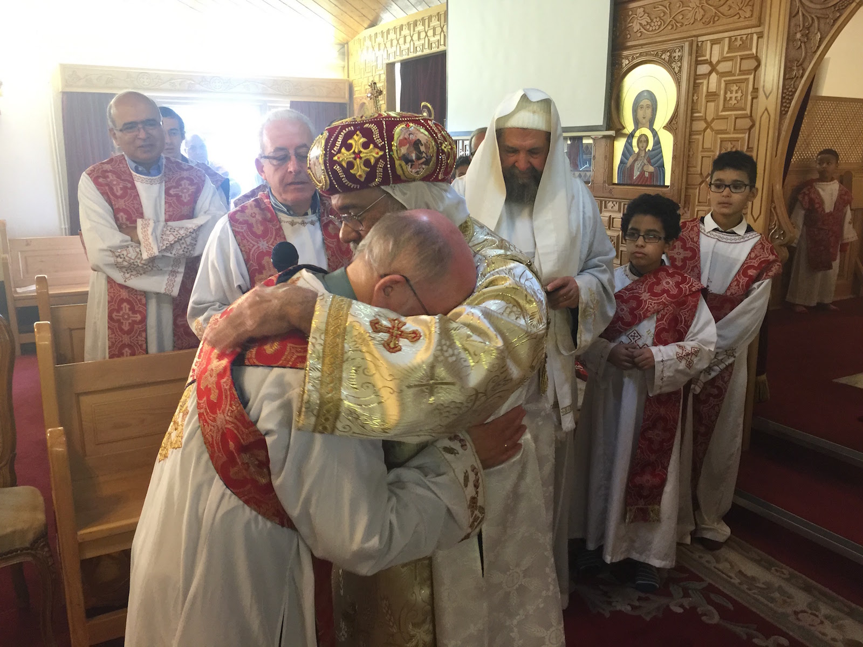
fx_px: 723
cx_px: 432
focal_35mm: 29
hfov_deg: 61.7
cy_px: 324
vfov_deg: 48.2
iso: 100
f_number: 2.2
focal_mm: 4.15
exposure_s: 1/17
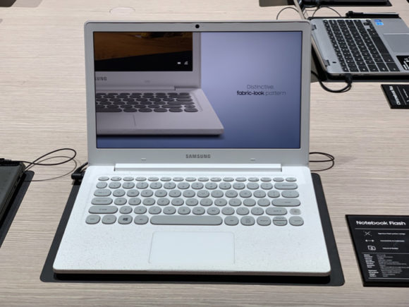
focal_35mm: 52
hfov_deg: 36.8
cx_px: 204
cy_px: 154
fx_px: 614
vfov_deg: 28.0
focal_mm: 6
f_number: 2.4
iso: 32
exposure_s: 1/93
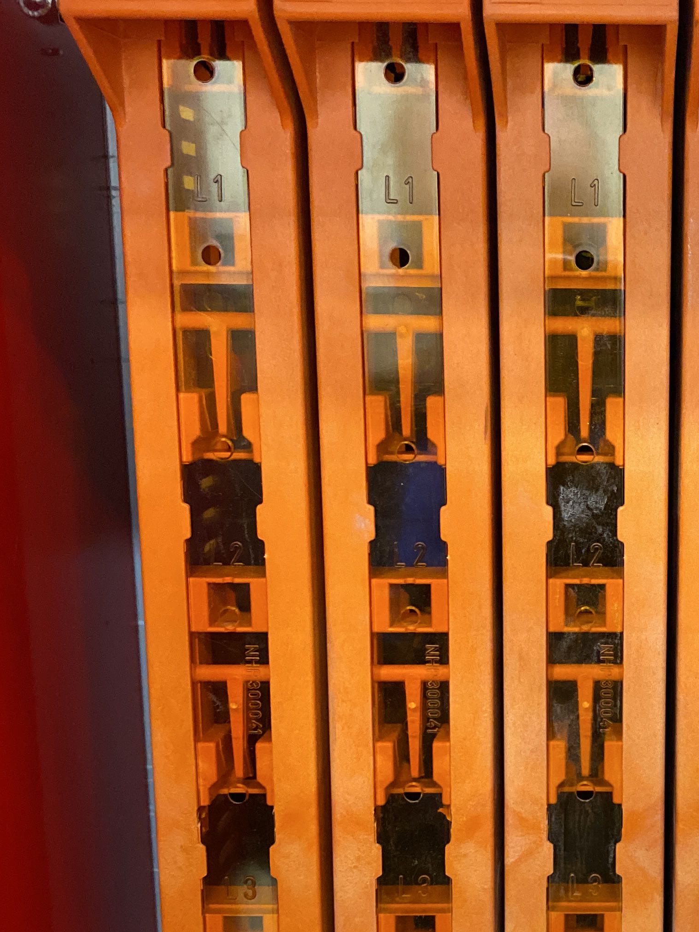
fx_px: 1400
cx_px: 646
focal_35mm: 52
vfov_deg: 36.6
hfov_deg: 26.9
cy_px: 577
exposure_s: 1/37
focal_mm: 4.25
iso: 640
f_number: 1.8
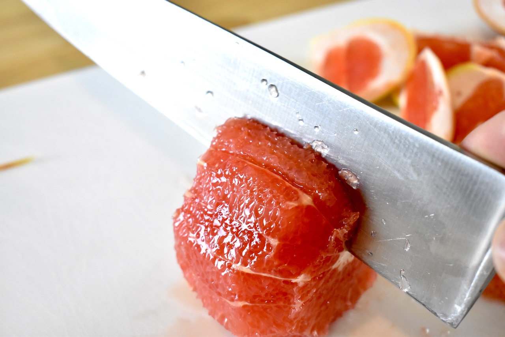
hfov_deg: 36.9
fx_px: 757
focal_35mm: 54
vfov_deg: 25.1
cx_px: 252
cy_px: 168
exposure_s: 1/125
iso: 2200
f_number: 4.8
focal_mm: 36
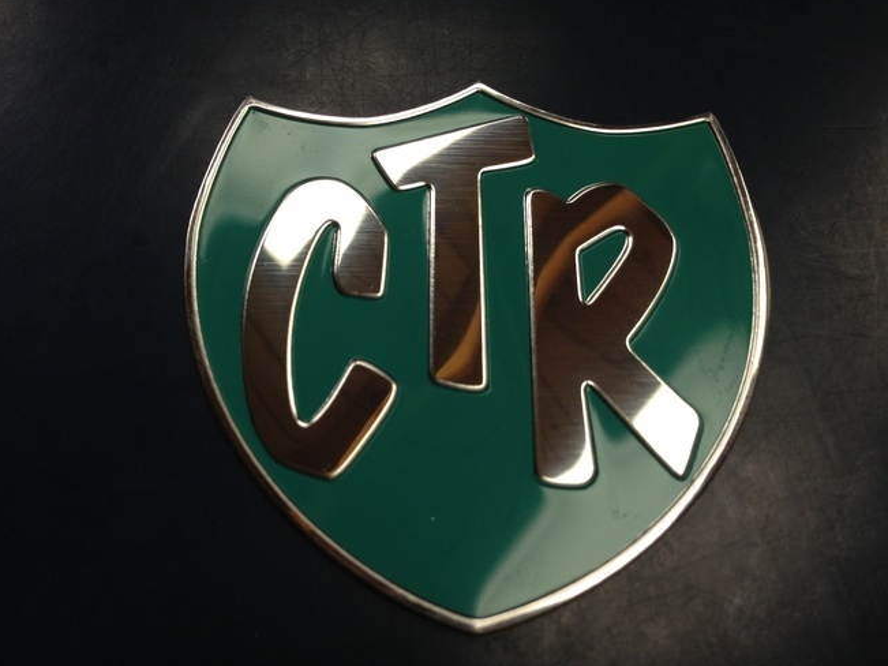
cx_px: 450
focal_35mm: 34
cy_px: 336
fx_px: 872
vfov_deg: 41.8
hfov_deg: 54.0
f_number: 2.4
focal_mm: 4.13
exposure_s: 1/60
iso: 50
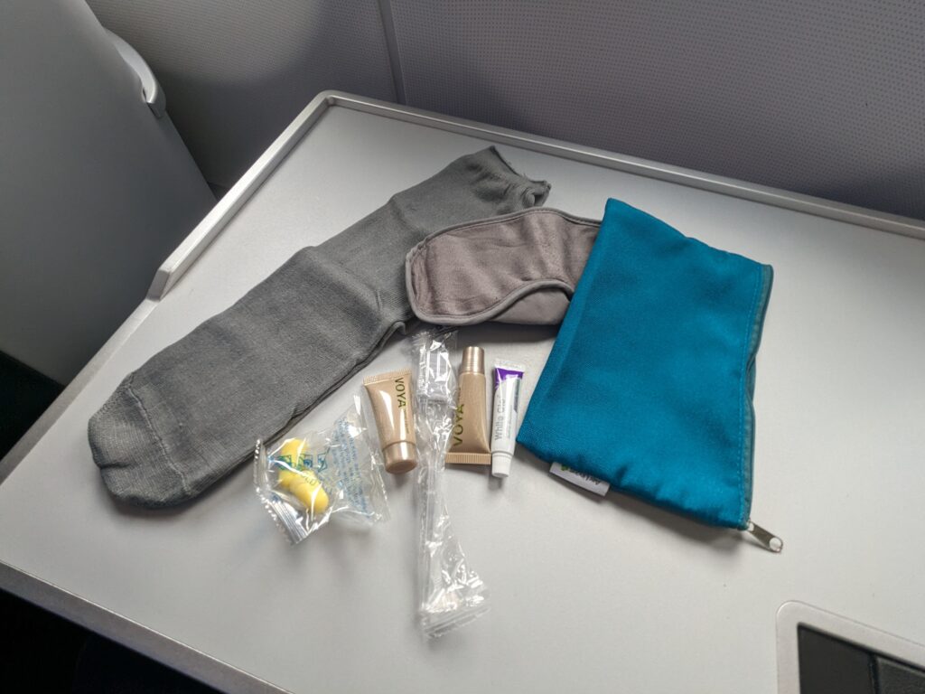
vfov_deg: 78.1
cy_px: 347
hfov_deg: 94.5
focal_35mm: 16
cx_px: 462
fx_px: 428
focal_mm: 2.35
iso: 110
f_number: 2.2
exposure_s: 1/120
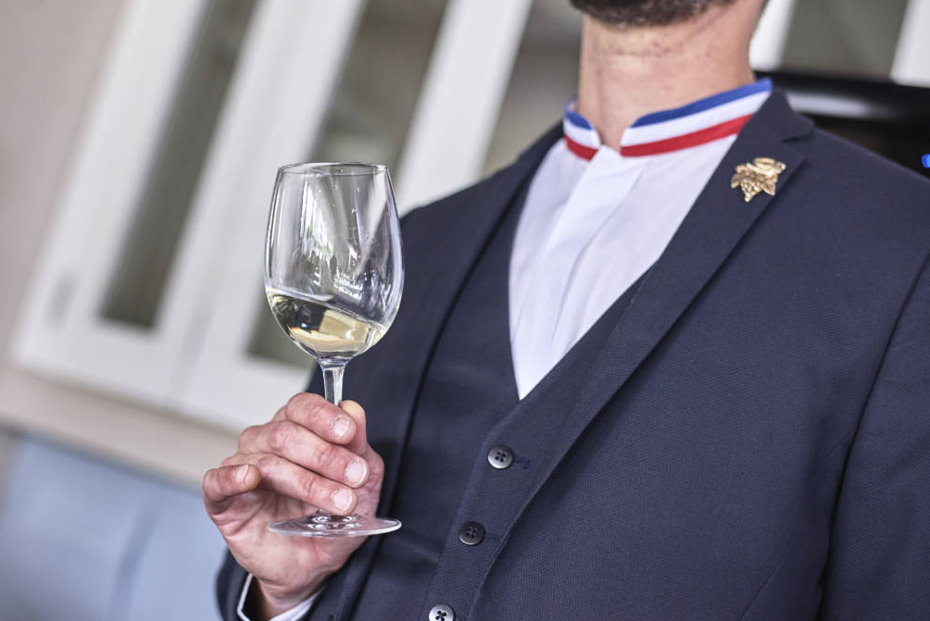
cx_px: 462
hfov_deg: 38.9
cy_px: 307
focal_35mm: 51
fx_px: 1318
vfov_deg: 26.5
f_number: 2.8
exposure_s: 1/200
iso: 400
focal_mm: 50
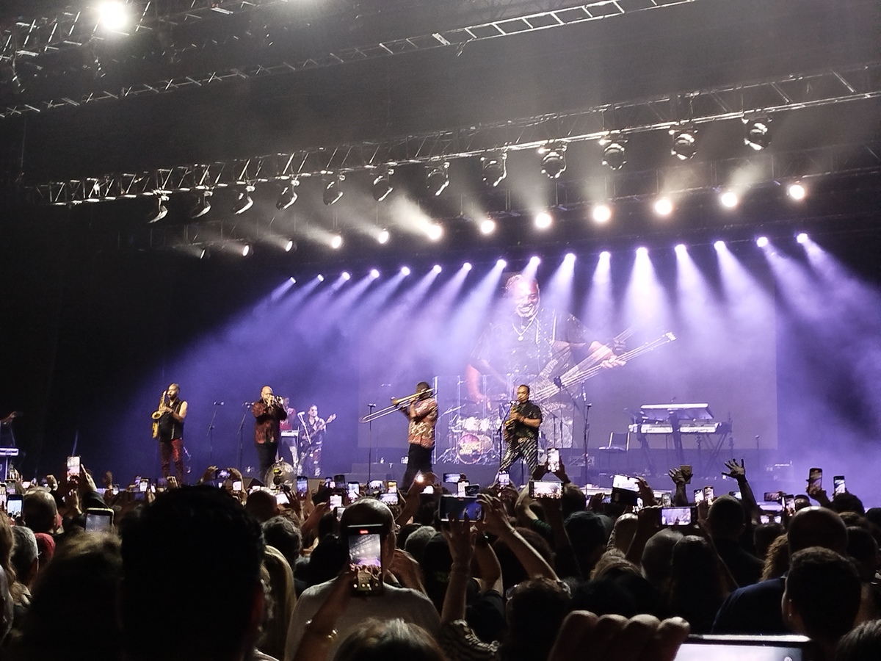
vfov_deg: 30.3
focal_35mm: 48
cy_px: 330
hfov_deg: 39.7
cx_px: 440
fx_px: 1222
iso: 400
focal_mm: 5.31
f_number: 1.7
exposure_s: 1/24
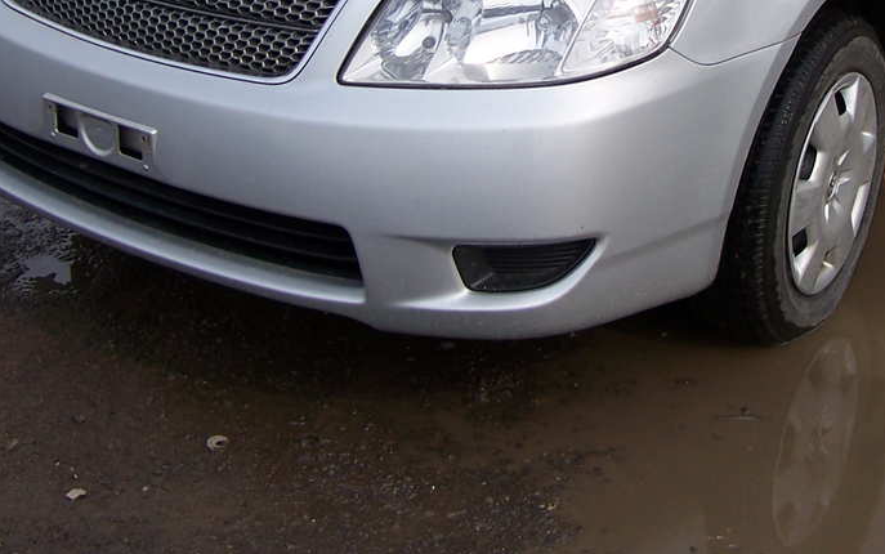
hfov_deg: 27.3
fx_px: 1810
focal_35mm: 75
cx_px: 616
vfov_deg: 17.1
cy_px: 31
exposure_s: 1/1000
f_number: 2.8
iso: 80
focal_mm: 6.3
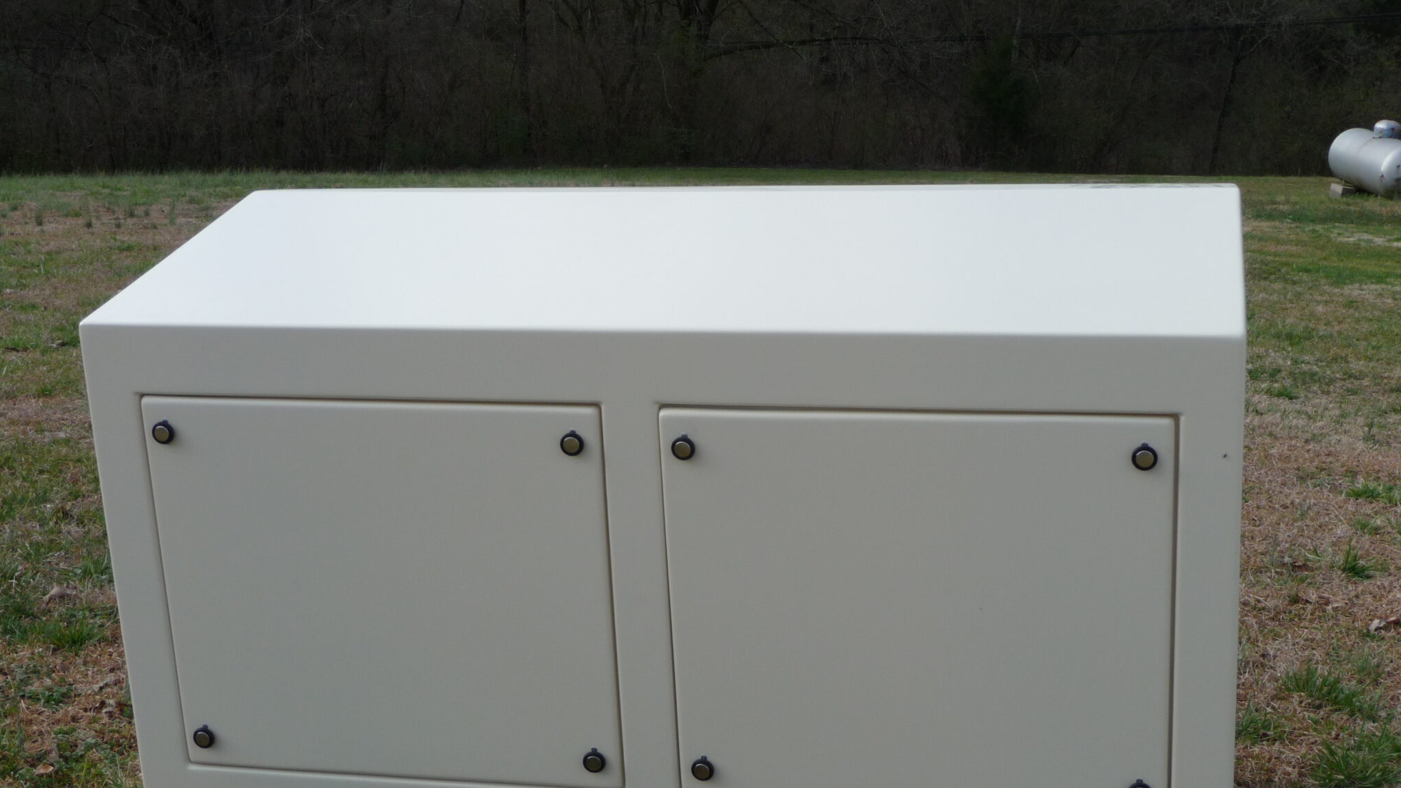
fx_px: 2043
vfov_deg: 21.8
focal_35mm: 55
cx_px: 700
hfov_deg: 37.8
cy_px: 440
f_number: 4.2
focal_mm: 8.5
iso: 100
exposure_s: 1/640
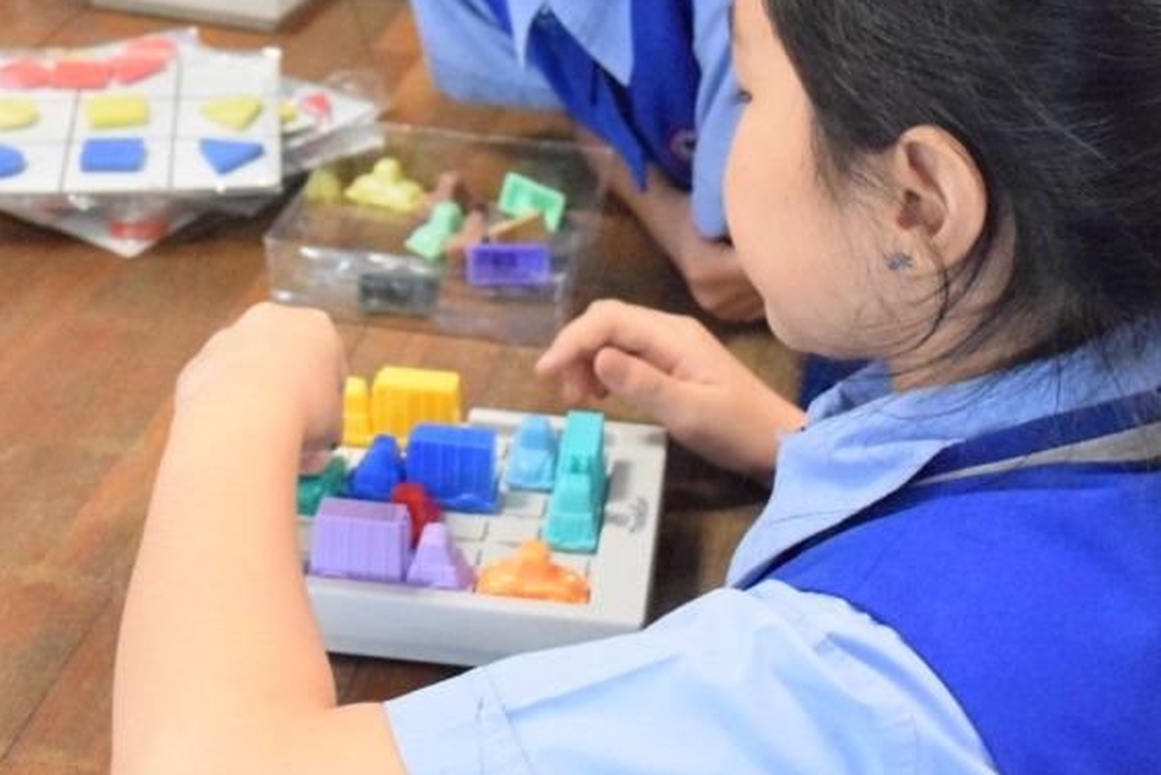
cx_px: 555
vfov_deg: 19.7
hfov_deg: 29.7
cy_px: 100
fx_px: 2190
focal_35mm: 68
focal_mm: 25
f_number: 5.6
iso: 12800
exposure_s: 1/160
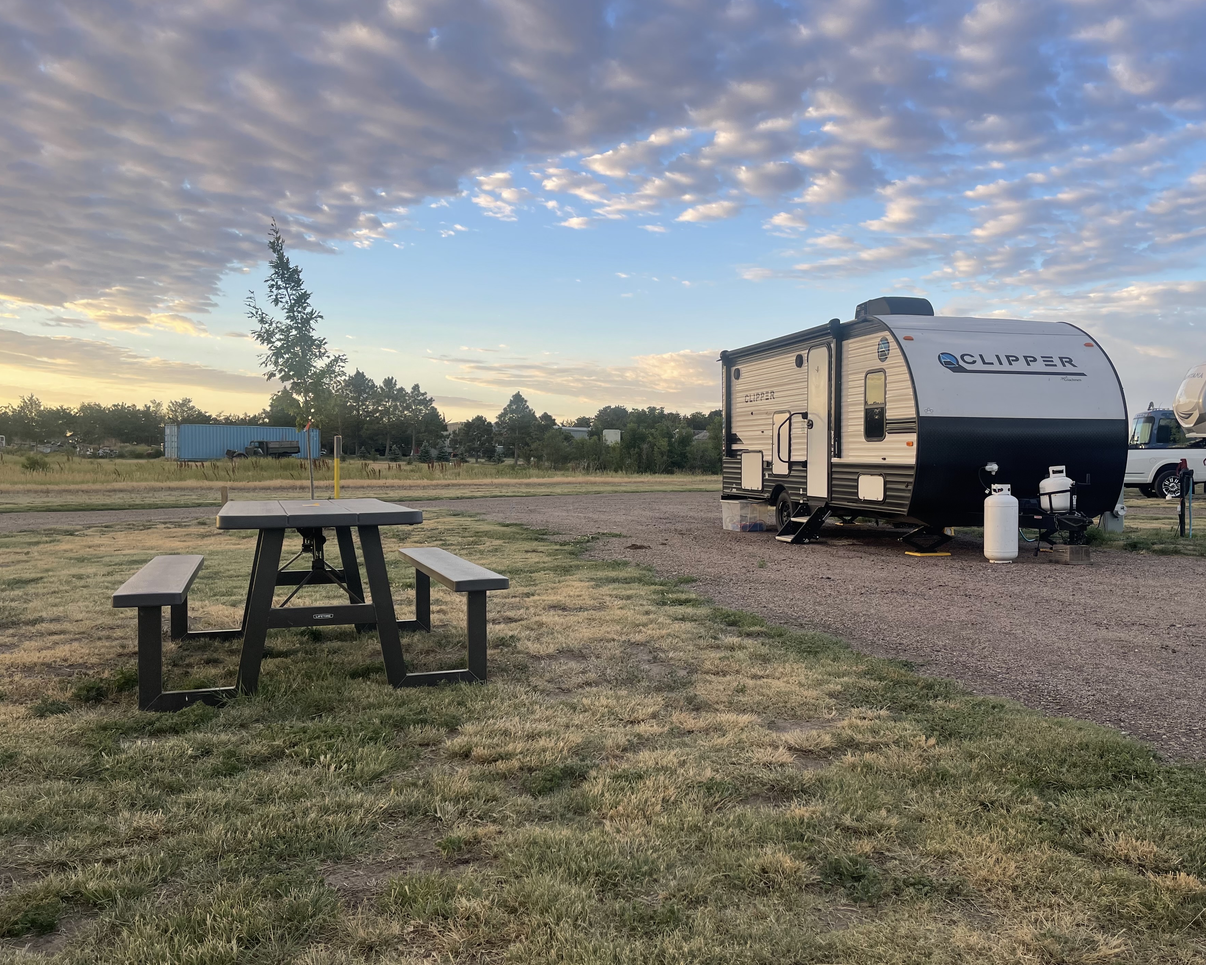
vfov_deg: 51.5
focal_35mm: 28
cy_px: 495
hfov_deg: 62.0
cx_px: 674
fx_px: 999
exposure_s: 1/535
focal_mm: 5.1
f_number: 1.6
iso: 32
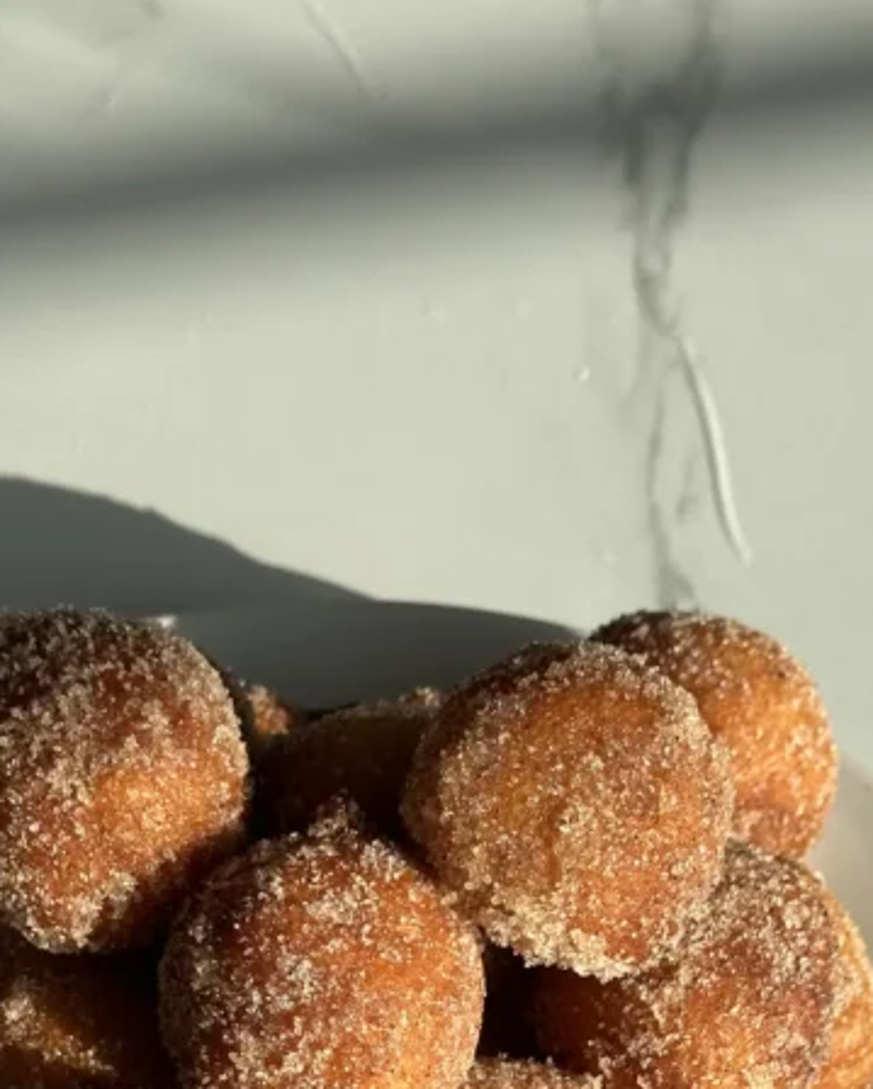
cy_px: 1191
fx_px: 3452
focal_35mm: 107
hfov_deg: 14.4
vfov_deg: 17.3
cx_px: 377
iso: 64
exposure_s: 1/2304
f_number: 1.78
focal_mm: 6.86
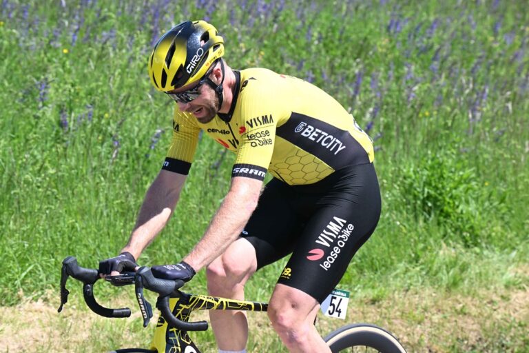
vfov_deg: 9.8
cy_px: 176
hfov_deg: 14.7
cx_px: 264
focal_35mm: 140
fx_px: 2057
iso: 400
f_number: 8
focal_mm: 140
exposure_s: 1/500
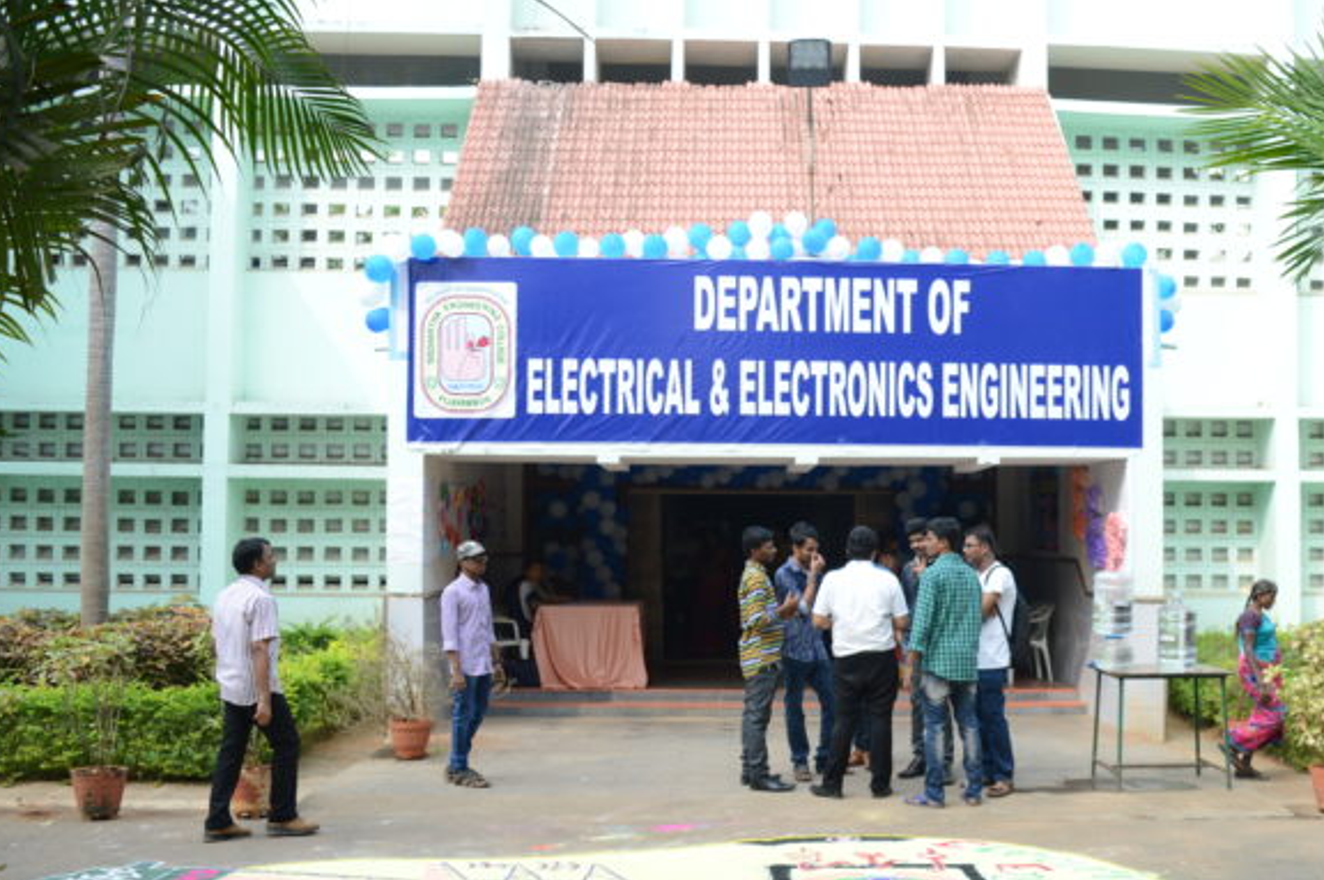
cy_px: 511
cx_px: 779
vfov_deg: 36.7
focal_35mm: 36
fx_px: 1323
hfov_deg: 52.9
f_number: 5
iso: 200
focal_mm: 18
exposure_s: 1/400
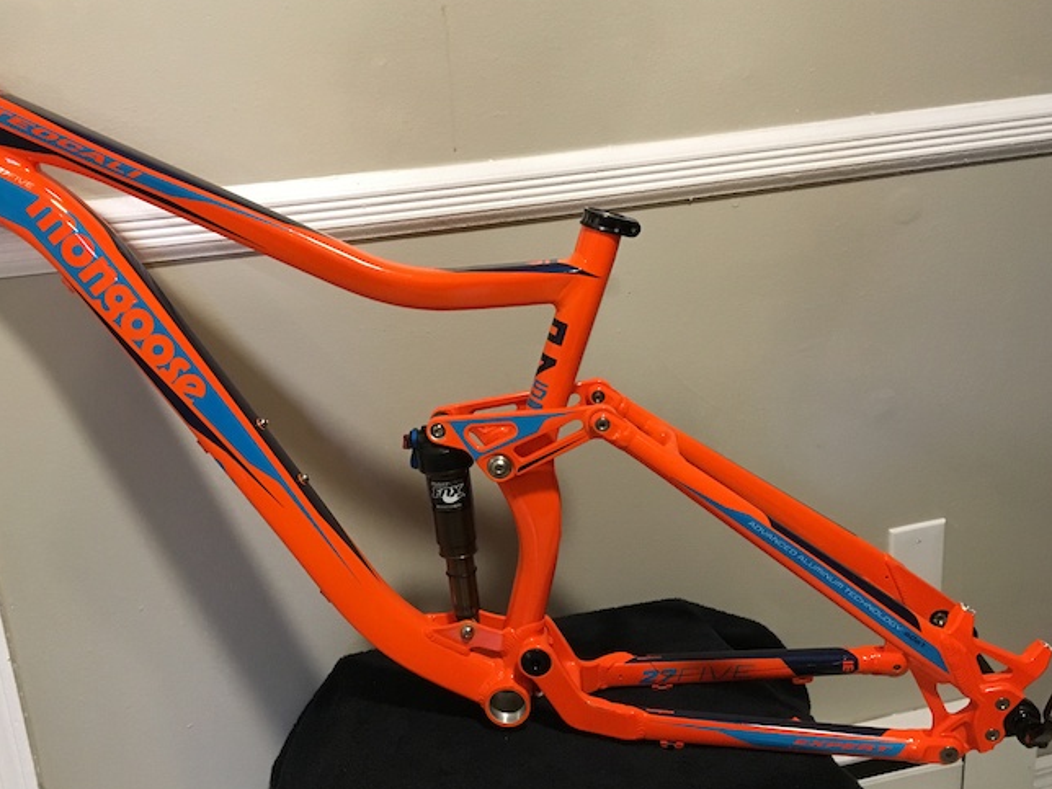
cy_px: 413
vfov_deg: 39.6
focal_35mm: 36
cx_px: 438
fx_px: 1094
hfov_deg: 51.1
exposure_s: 1/30
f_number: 2.2
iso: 200
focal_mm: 4.15
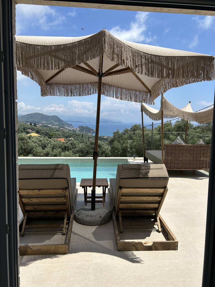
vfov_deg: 67.3
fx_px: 215
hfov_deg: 53.1
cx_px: 108
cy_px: 144
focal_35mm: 26
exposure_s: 1/5076
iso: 50
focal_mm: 5.7
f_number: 1.5
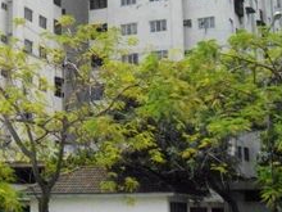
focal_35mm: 92
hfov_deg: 20.4
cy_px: -3
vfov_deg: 15.7
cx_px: -22
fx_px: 749
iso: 1600
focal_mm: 7.9
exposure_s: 1/2000
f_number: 8
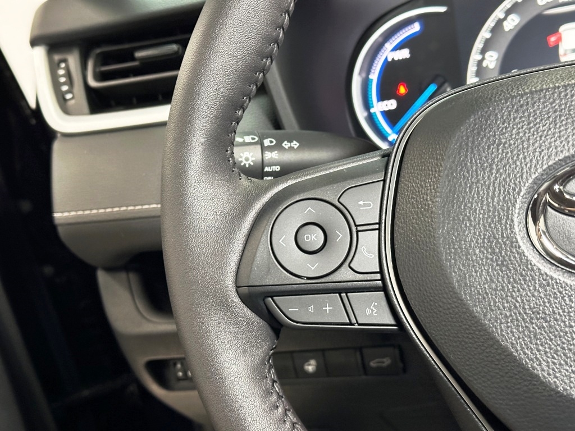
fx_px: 797
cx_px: 288
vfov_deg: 30.3
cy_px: 216
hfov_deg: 39.7
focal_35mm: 48
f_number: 1.78
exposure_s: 1/30
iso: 500
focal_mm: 6.86
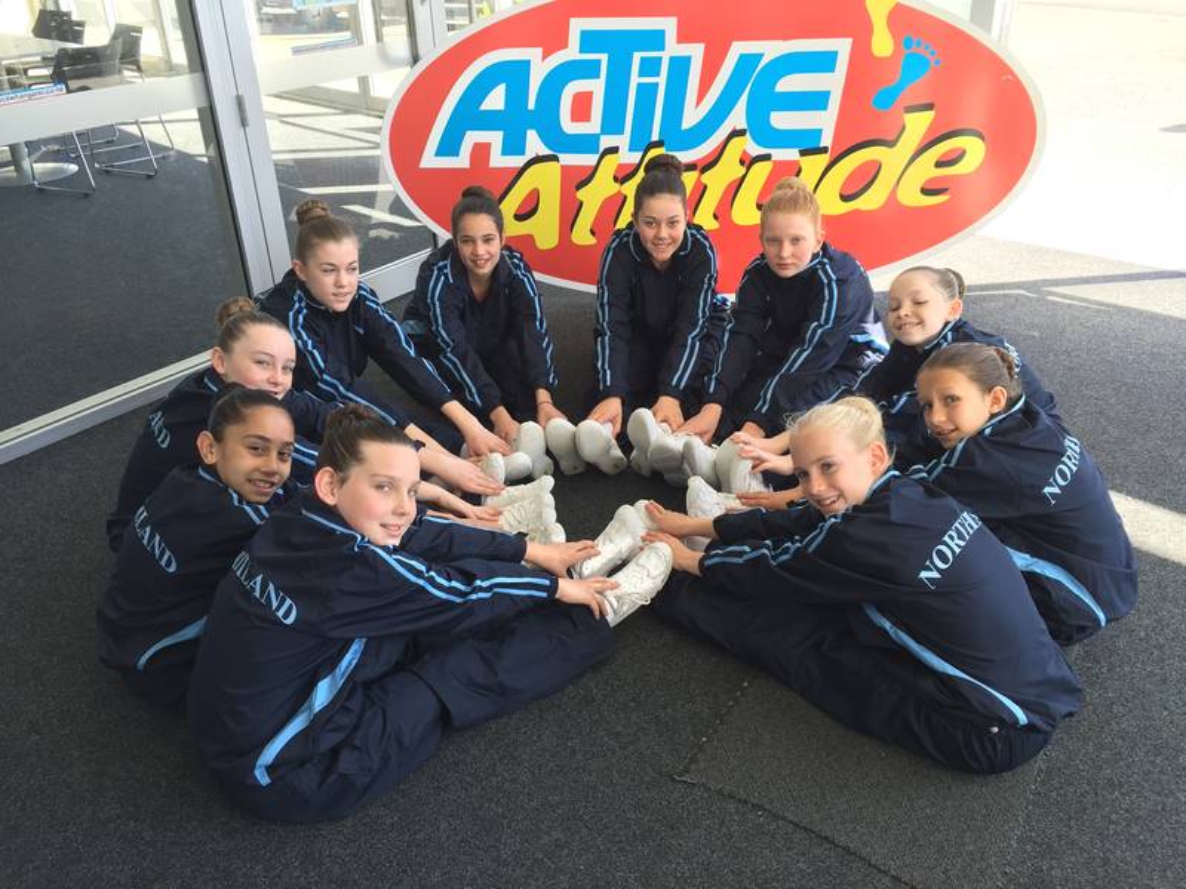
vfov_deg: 48.2
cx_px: 593
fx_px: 994
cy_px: 444
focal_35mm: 29
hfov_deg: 61.7
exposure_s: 1/120
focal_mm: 4.15
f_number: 2.2
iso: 40
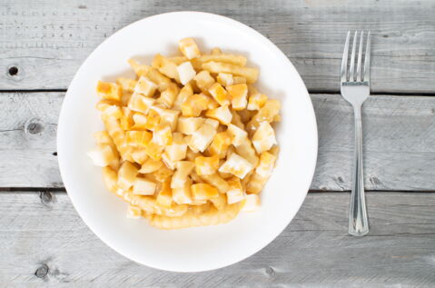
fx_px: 542
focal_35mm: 45
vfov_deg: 29.7
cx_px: 218
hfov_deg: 43.7
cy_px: 144
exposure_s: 1/125
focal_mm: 30
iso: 100
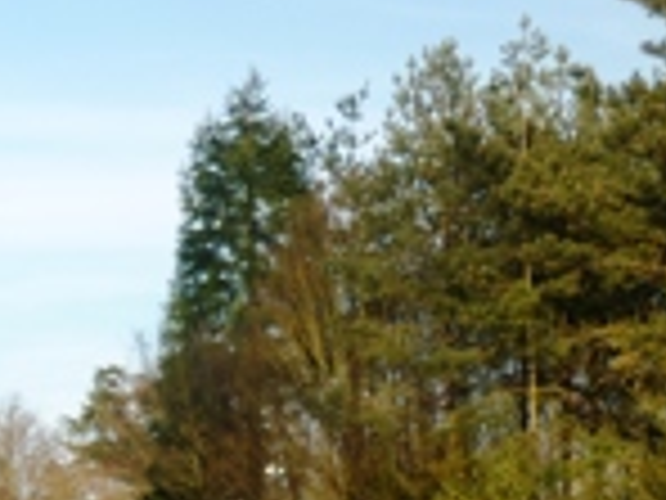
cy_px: 495
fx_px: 2213
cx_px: -394
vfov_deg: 12.7
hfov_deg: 15.5
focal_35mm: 115
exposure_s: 1/500
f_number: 2.8
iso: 80
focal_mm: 5.5
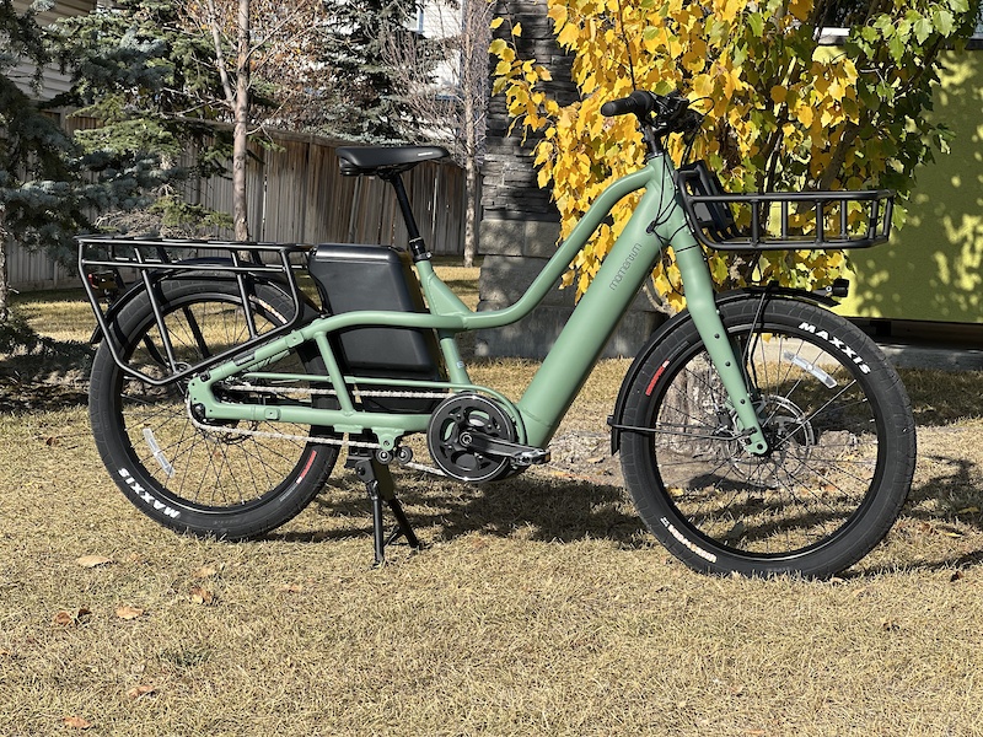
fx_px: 2187
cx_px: 492
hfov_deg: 25.3
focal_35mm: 77
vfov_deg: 19.1
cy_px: 368
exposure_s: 1/479
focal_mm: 9
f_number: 2.8
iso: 32
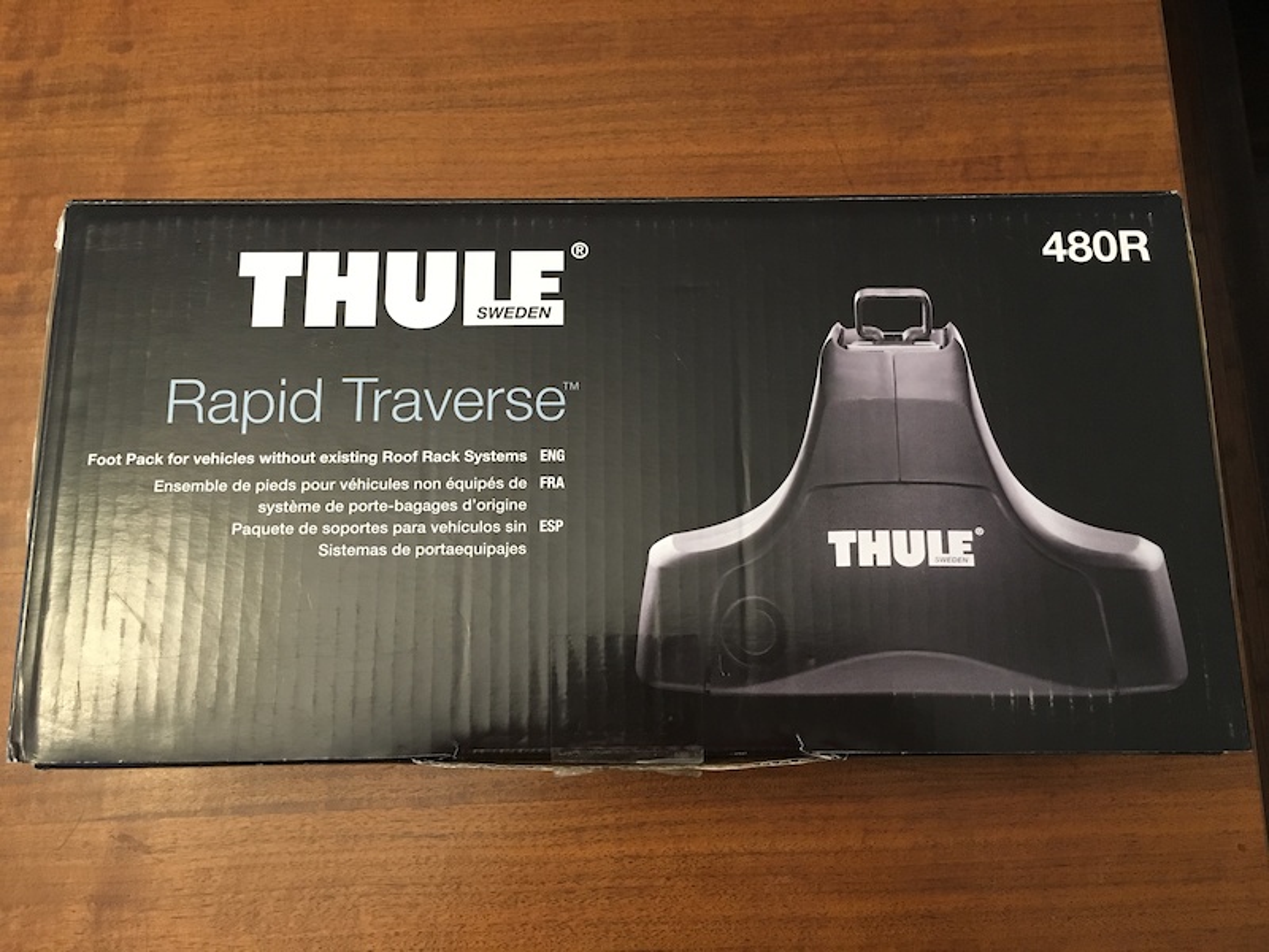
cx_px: 634
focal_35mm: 29
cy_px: 476
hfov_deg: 61.7
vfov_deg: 48.2
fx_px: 1063
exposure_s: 1/17
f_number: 2.2
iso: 200
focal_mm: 4.15
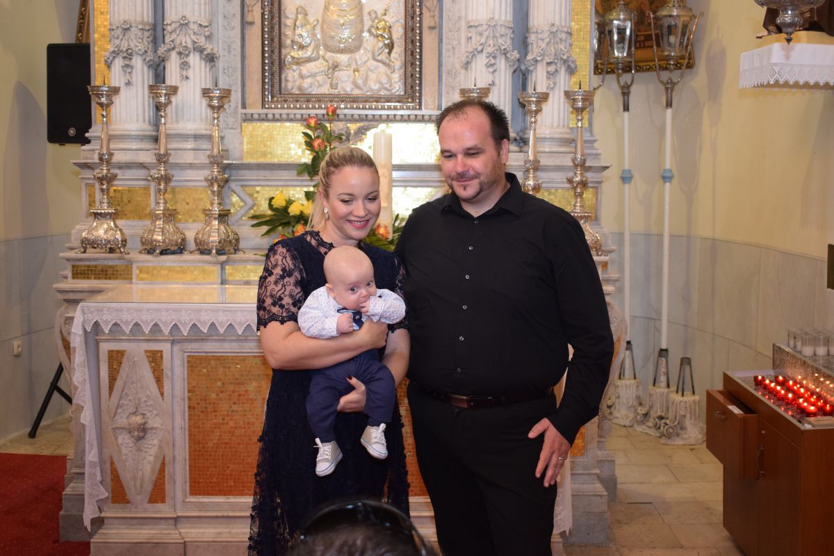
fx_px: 1077
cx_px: 417
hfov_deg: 42.3
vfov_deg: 28.9
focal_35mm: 46
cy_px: 278
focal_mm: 31
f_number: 4.2
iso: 1600
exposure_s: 1/60
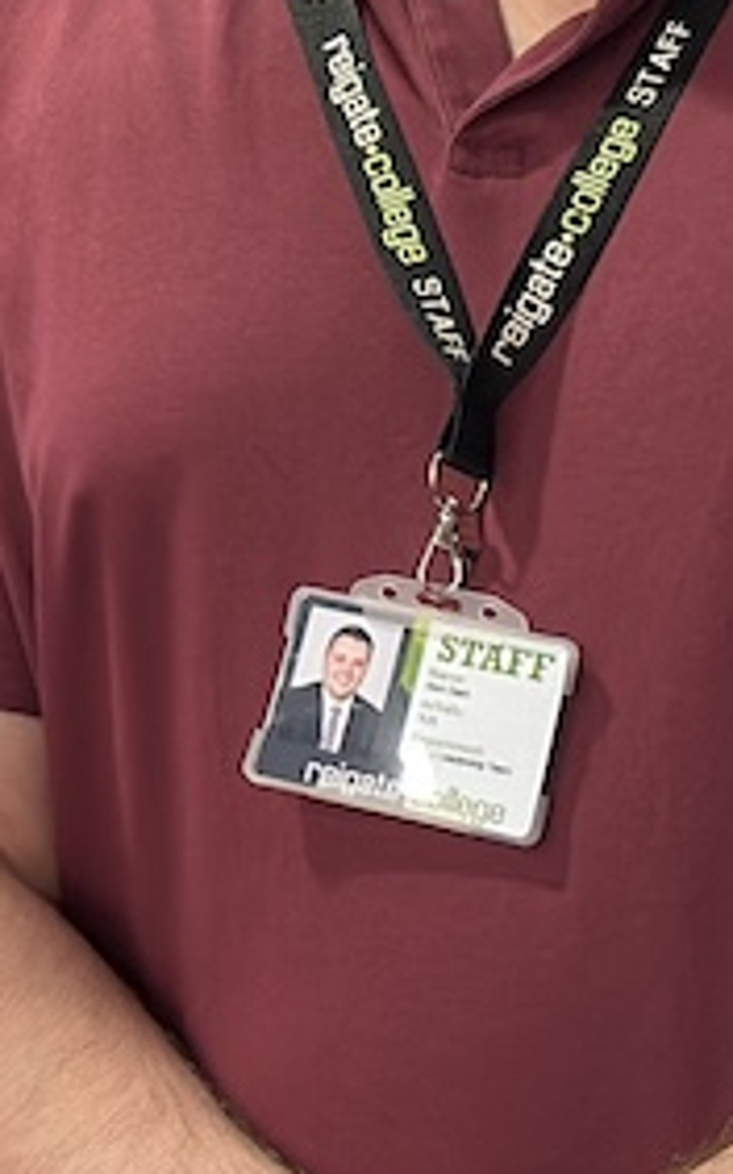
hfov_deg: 7.1
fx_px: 5919
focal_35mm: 185
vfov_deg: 11.3
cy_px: 146
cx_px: -17
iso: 400
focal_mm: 6.86
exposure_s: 1/44
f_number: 1.78
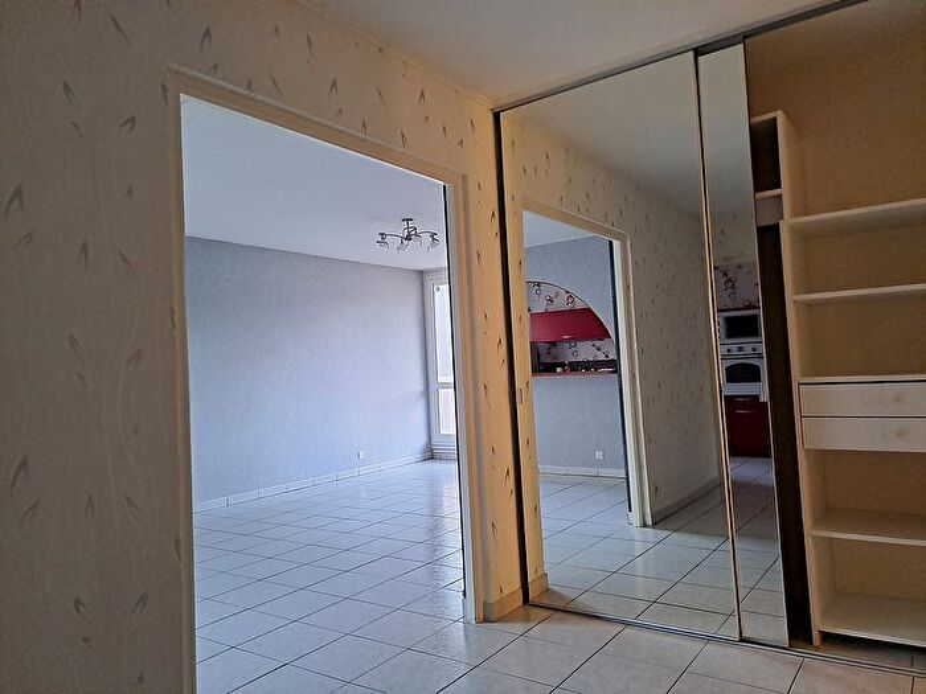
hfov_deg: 69.4
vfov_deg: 54.9
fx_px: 669
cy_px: 347
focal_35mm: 25
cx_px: 463
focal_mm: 4.65
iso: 320
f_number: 1.8
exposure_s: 1/33
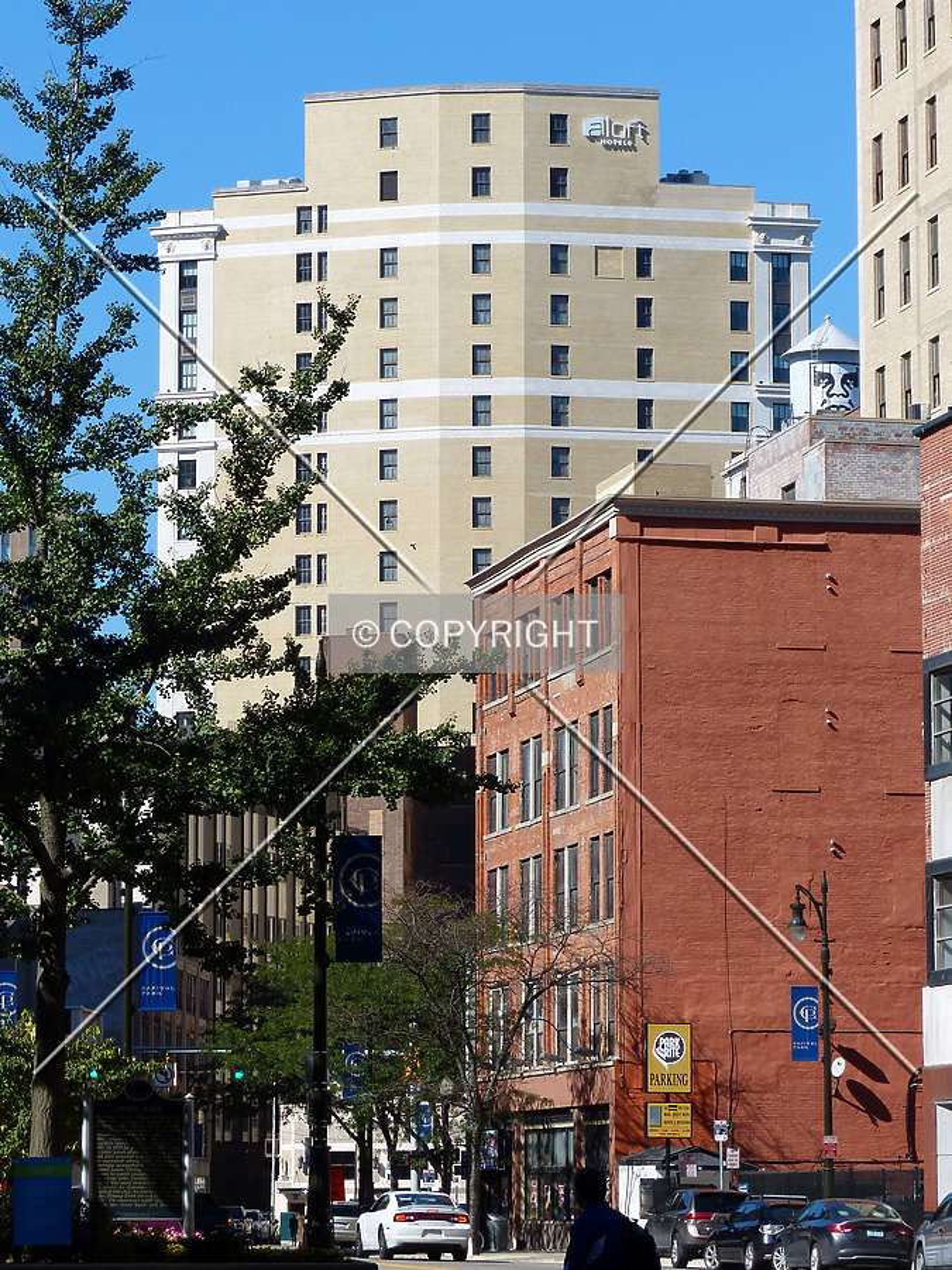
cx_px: 476
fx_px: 5060
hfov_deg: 10.7
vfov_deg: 14.3
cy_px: 635
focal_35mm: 138
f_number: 4
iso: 100
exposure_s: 1/1000
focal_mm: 24.8
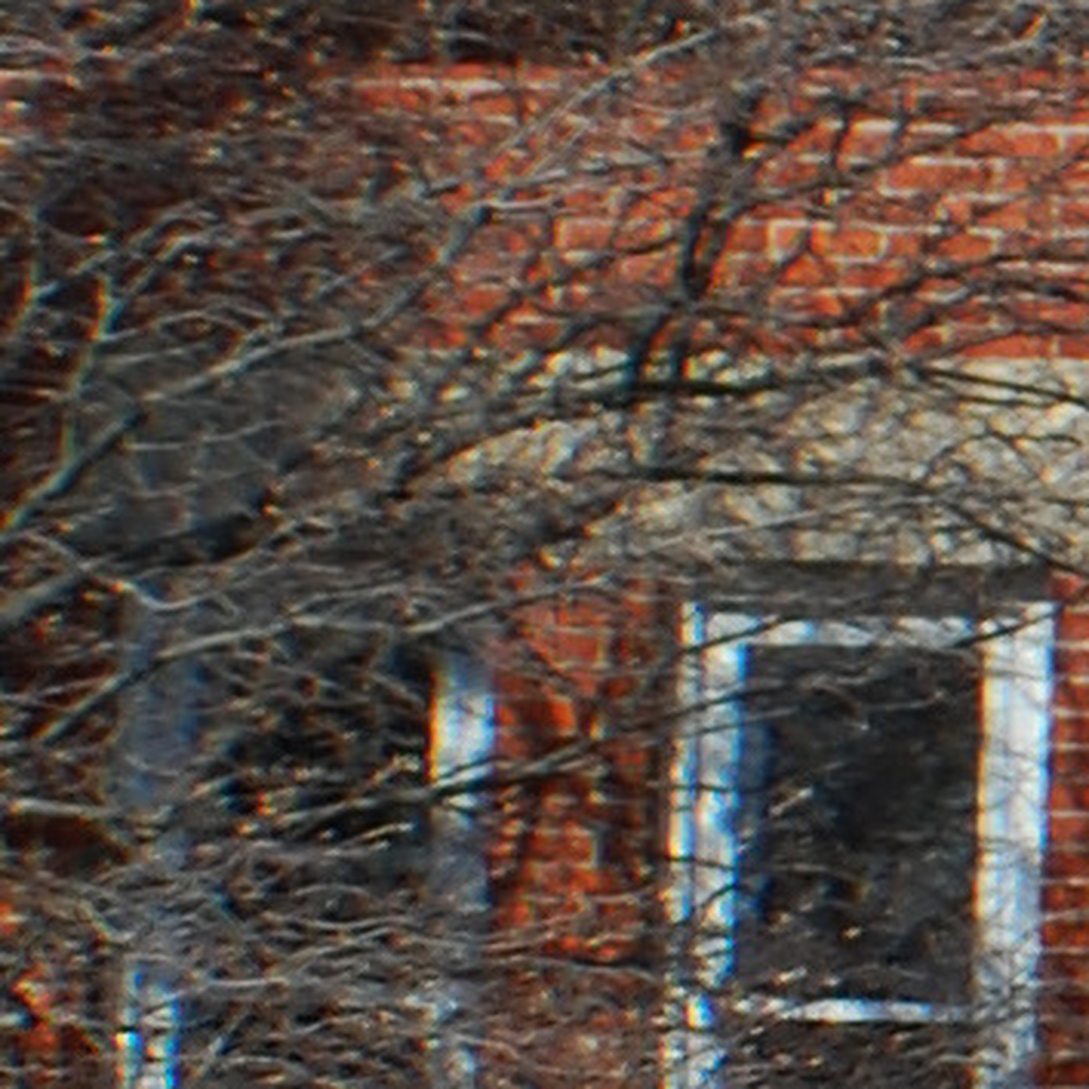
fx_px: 10927
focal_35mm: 307
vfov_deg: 5.7
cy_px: 397
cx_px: 2978
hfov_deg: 5.4
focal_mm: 22
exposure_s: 1/250
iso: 100
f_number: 8
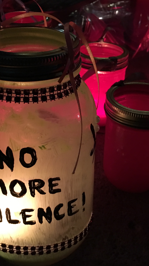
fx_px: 337
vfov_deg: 42.9
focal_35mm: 48
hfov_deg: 24.9
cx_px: 89
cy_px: 122
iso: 320
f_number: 2.2
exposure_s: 1/15
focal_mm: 4.15
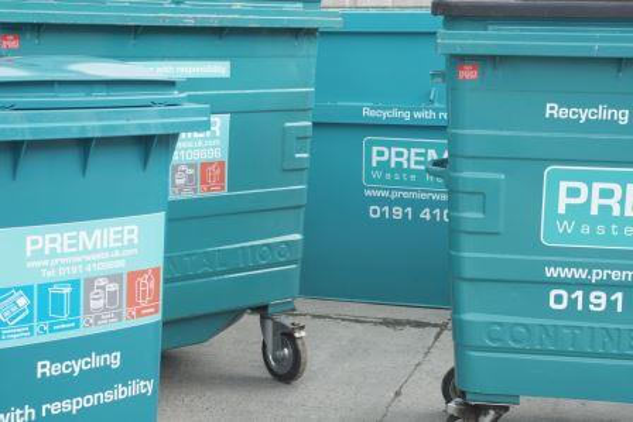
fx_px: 1187
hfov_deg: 29.9
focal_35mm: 68
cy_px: 211
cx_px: 316
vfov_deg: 20.2
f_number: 8
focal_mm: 45
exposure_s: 1/100
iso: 200
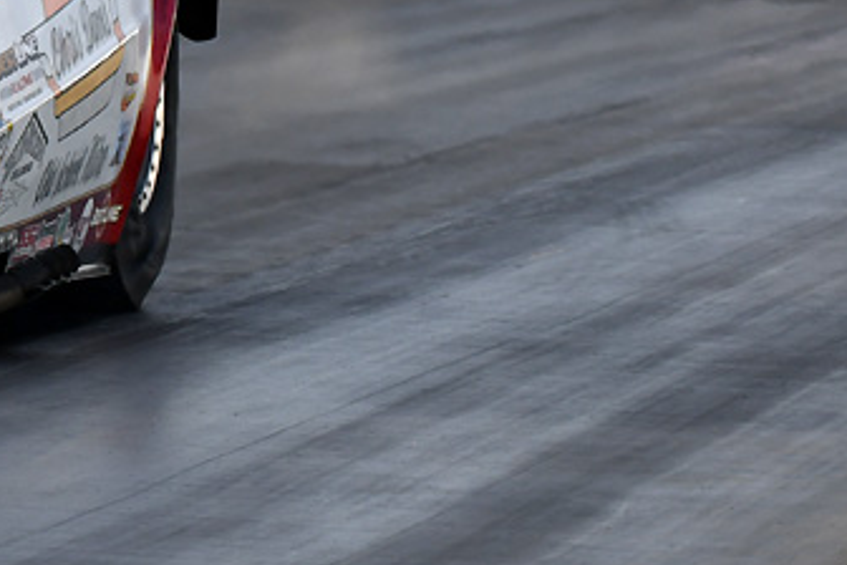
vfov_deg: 2.5
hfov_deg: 3.7
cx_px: -345
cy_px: -178
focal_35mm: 557
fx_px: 13115
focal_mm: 125
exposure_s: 1/1000
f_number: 5.6
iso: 250
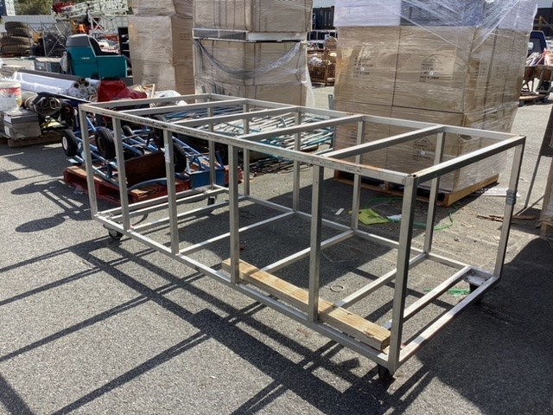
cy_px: 208
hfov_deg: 58.4
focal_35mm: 31
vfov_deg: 45.4
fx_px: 495
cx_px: 276
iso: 25
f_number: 2.4
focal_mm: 3.3
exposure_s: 1/815
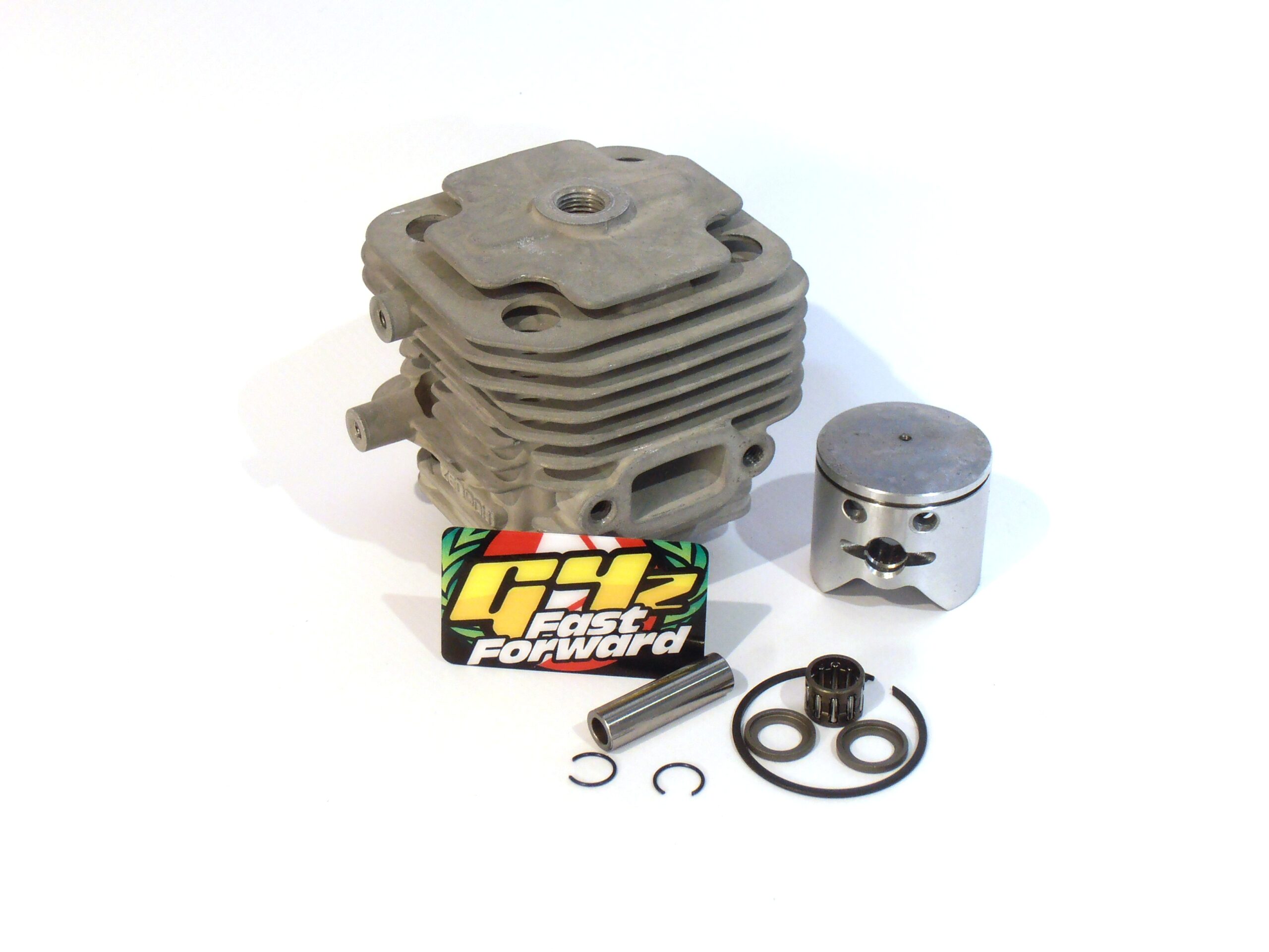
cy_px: 476
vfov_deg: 21.3
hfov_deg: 28.2
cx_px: 634
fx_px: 2529
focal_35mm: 69
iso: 125
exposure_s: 1/6
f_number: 4.8
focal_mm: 12.29
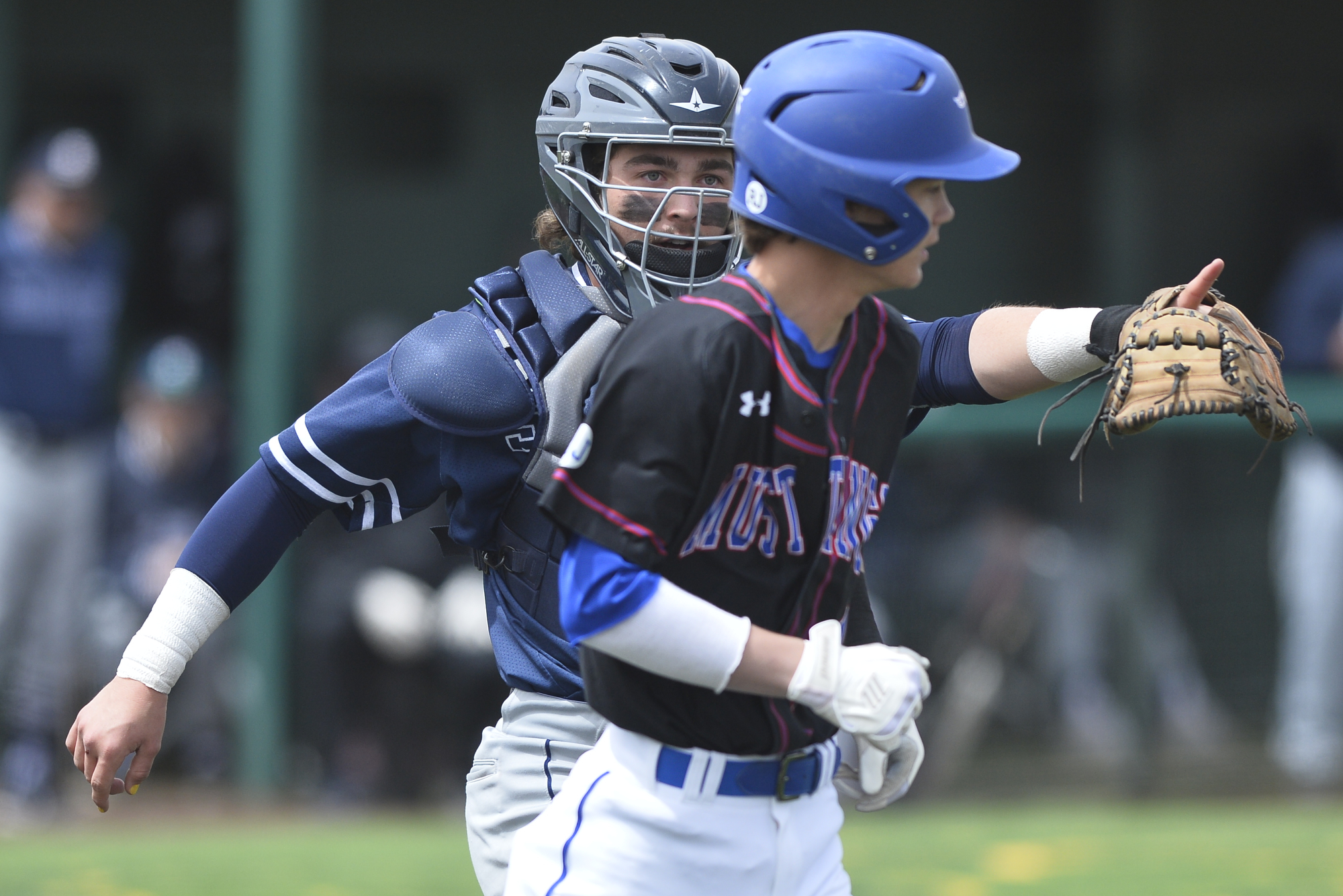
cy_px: 448
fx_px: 11193
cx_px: 672
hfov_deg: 6.9
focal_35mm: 300
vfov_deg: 4.6
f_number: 2.8
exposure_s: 1/6400
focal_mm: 300
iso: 640
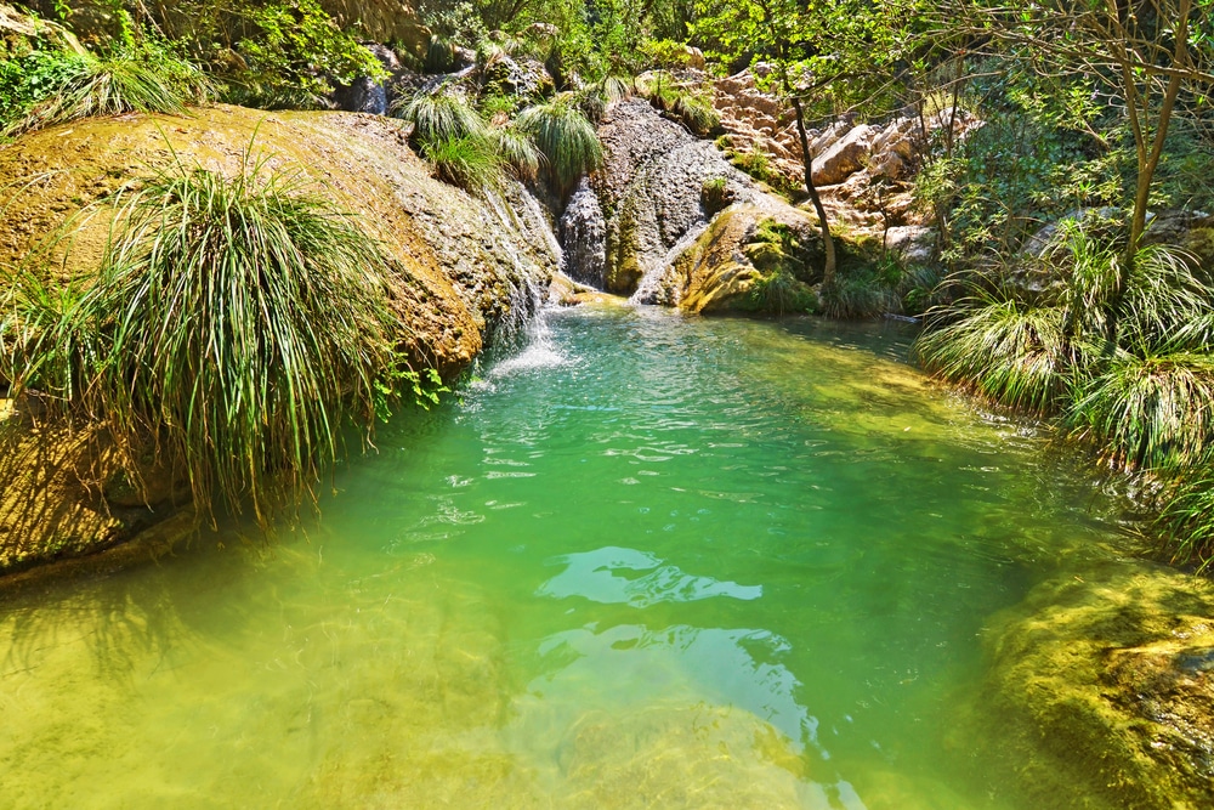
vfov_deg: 72.1
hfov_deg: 95.0
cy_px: 405
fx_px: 556
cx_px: 607
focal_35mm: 16
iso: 100
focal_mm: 11
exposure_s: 1/200
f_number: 7.1
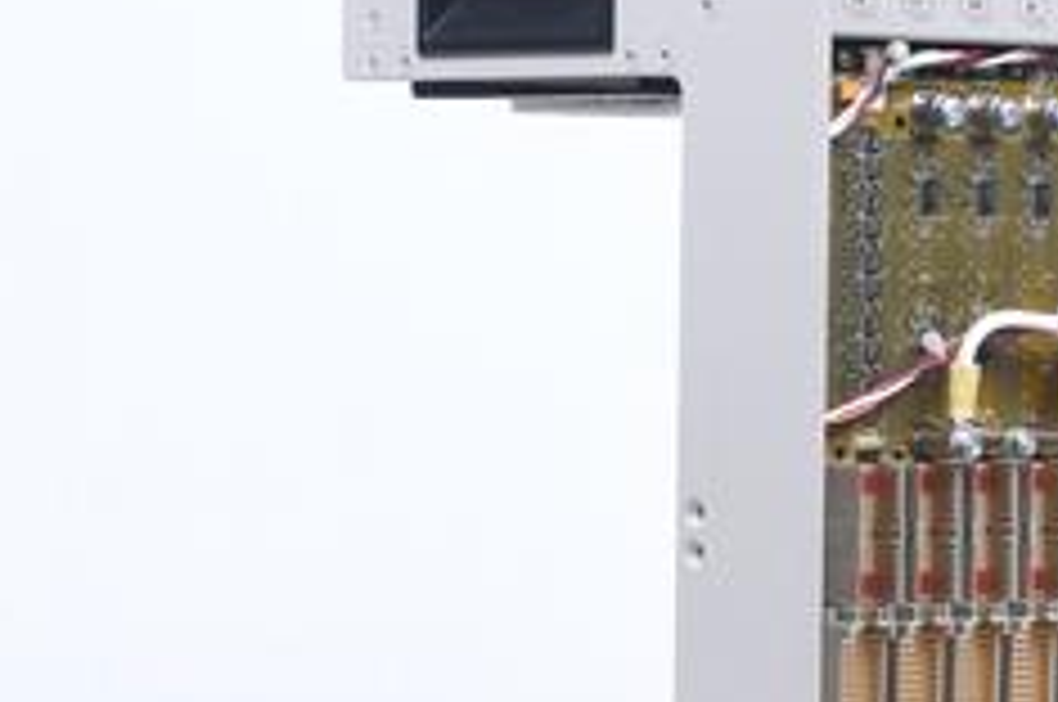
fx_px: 3228
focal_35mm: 110
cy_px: 693
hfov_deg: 18.0
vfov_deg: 12.3
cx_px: 1112
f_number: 14
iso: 200
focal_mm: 29
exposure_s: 1/200
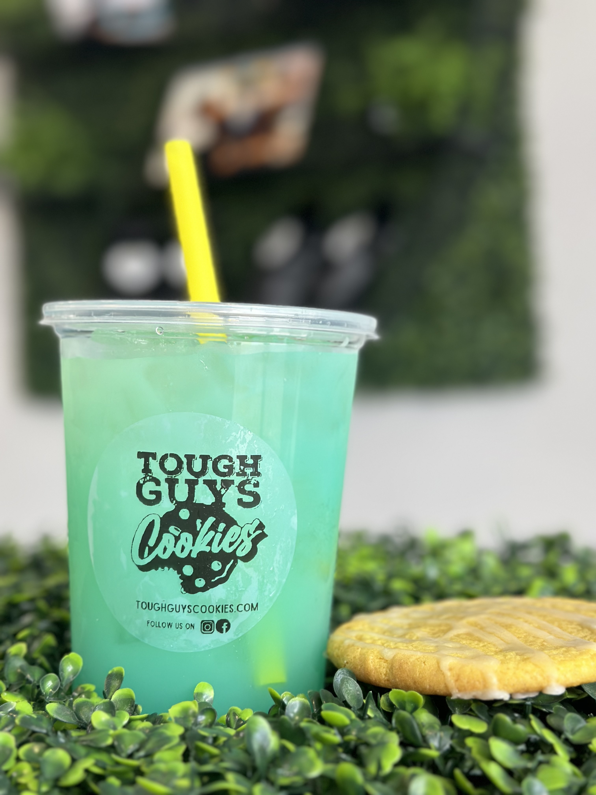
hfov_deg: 30.3
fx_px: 1102
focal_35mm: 48
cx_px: 298
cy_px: 398
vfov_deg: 39.7
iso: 160
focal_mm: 6.86
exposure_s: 1/120
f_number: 1.78
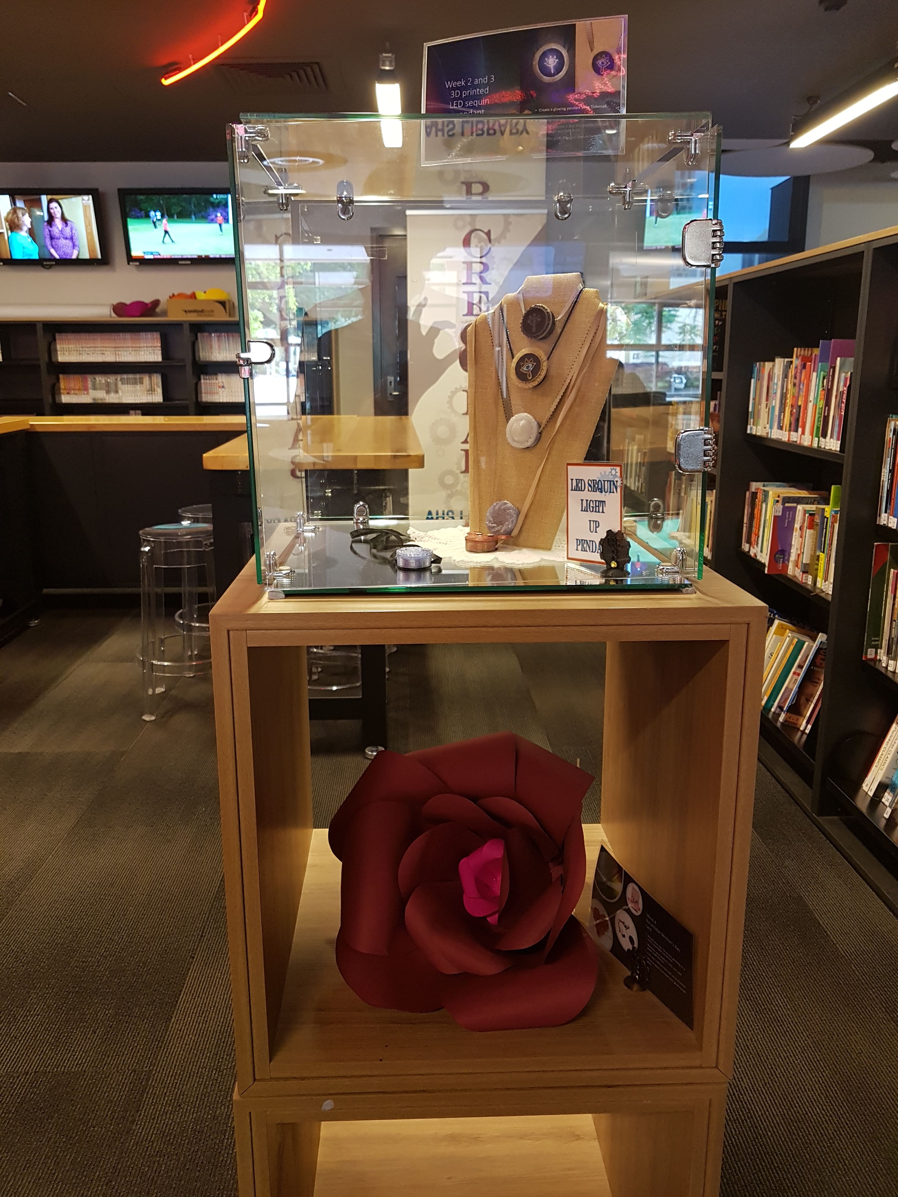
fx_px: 899
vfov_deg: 67.3
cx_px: 449
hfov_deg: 53.1
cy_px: 598
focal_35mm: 26
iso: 160
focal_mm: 4.2
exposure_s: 1/30
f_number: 1.7
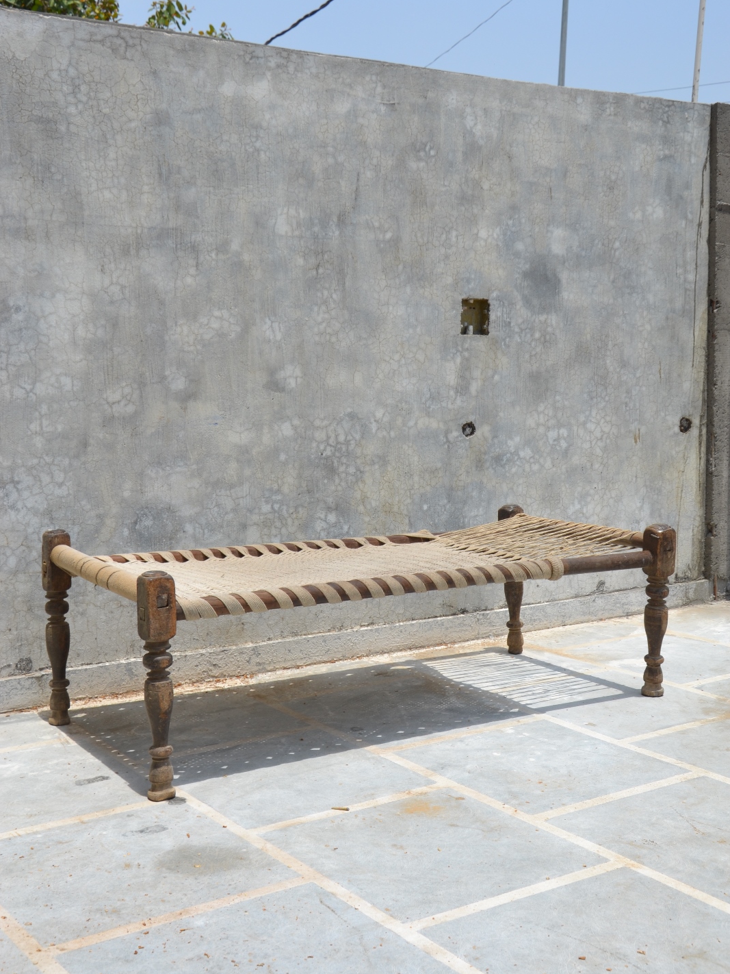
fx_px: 1293
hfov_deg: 31.5
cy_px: 451
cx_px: 369
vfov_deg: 41.2
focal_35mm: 46
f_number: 9
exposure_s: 1/320
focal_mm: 28
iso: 100
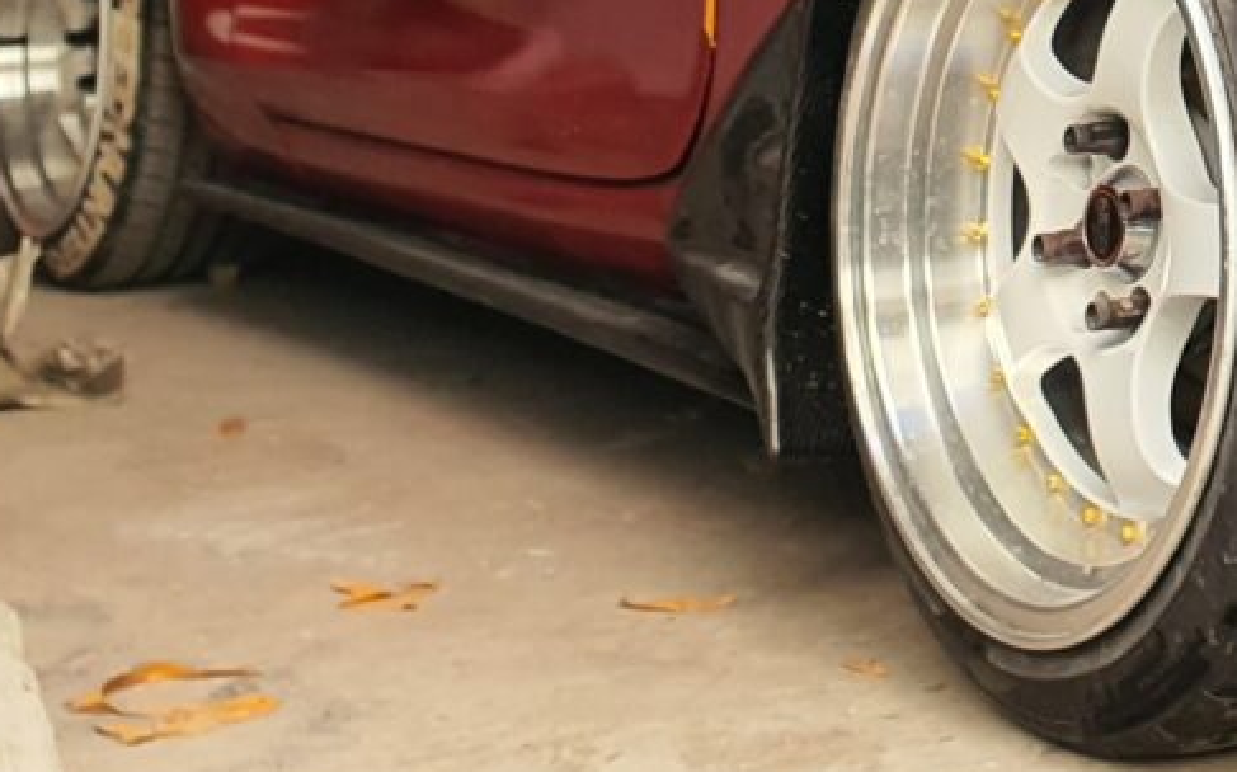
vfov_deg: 13.9
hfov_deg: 21.6
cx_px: 1590
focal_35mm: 87
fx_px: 2932
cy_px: -455
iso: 100
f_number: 2.4
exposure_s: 1/120
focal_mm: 4.3
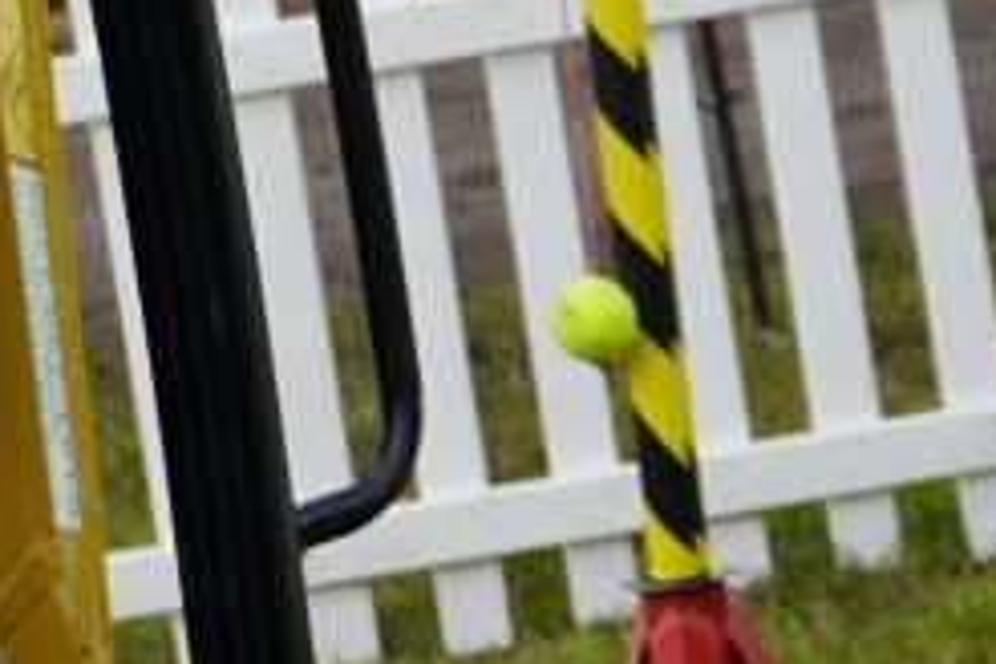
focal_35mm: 262
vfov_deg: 5.2
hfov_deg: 7.5
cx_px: -996
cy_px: -543
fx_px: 7248
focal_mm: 43
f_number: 5
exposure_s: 1/320
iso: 100
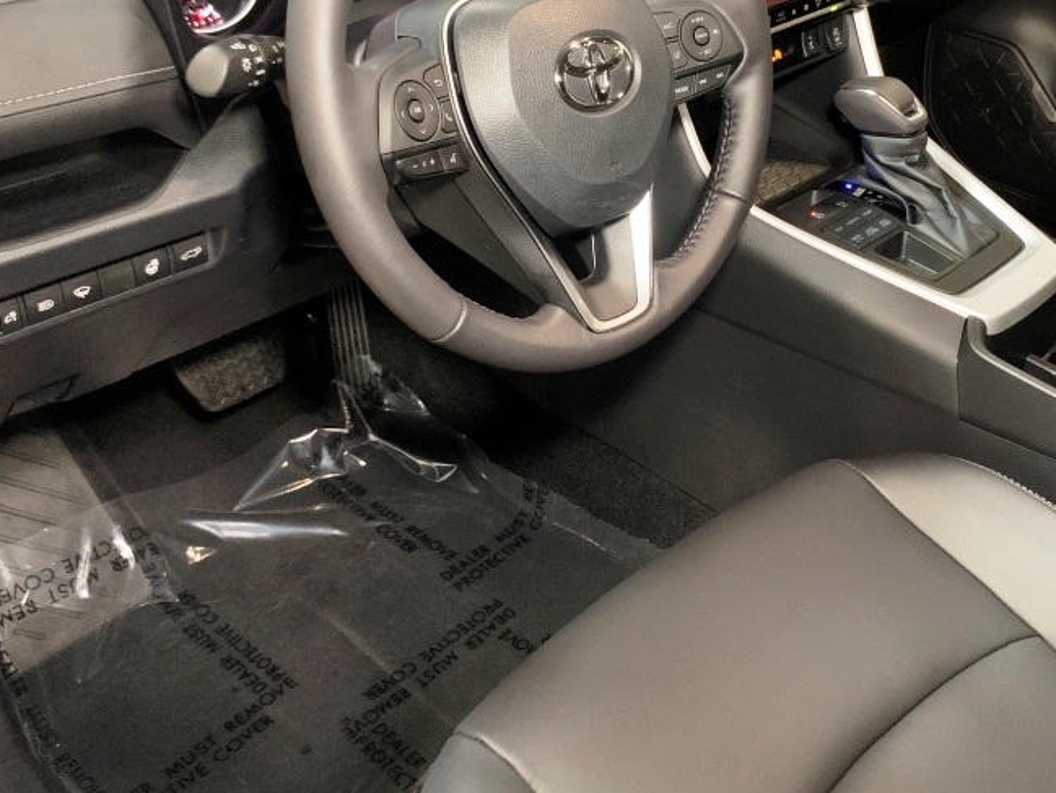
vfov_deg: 34.7
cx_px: 643
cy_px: 248
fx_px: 1251
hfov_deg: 45.5
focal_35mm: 41
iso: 640
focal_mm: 4.25
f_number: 1.8
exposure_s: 1/30
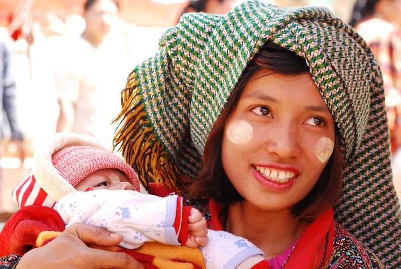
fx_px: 837
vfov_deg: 18.3
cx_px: 200
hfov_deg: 26.9
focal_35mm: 75
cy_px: 134
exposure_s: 1/125
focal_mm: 50
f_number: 5.6
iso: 200
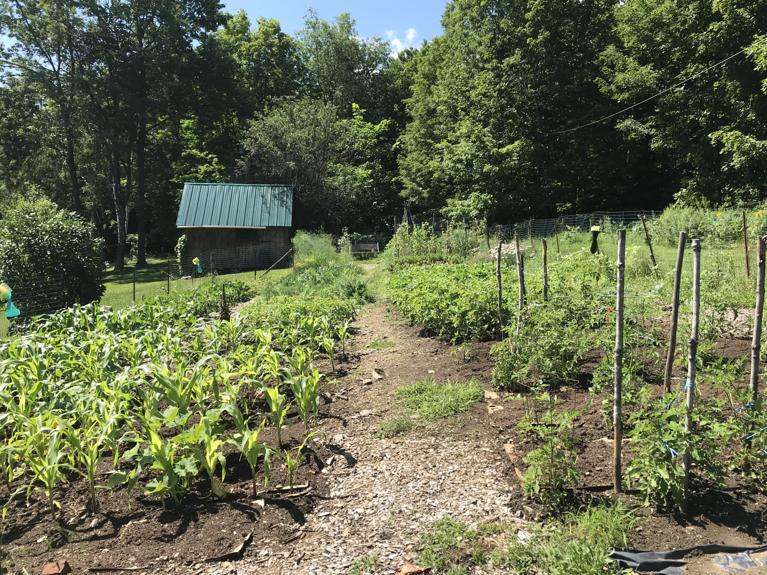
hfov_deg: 63.4
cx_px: 384
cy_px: 288
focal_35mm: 28
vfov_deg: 49.7
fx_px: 620
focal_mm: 3.99
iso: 20
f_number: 1.8
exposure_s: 1/1227
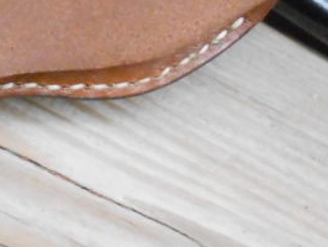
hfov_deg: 18.0
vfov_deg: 14.5
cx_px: -132
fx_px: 948
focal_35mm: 100
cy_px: -12
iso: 800
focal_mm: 4.6
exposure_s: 1/50
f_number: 3.5
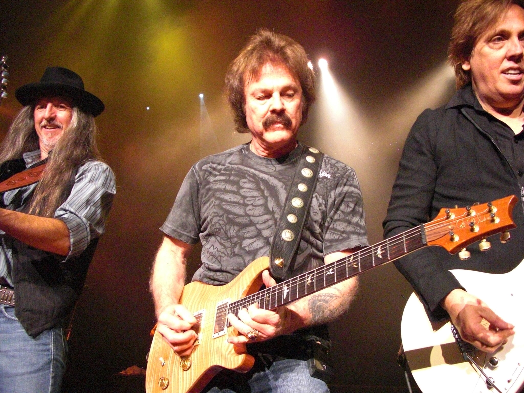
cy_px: 196
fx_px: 545
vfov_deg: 39.7
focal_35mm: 36
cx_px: 262
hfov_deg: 51.4
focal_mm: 6.3
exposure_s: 1/125
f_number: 2.8
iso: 800
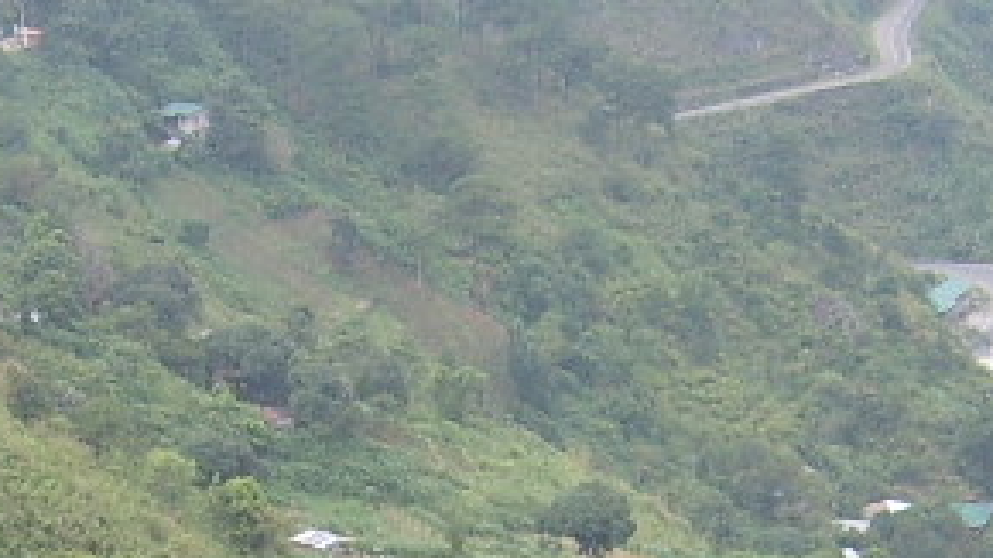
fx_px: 4554
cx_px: 332
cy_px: 849
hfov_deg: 12.4
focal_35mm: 173
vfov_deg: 6.9
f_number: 6.4
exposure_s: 1/60
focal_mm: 7.5
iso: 50
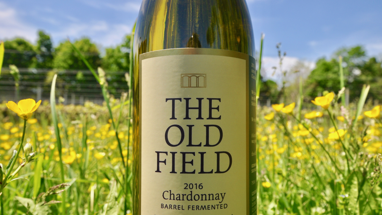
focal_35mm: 32
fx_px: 324
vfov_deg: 36.6
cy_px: 120
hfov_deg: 61.0
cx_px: 192
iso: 200
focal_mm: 20
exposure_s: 1/320
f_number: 9
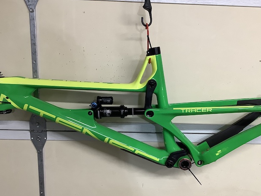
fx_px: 302
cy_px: 126
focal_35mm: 40
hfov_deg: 46.7
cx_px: 142
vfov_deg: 35.7
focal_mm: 3.3
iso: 160
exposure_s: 1/60
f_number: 2.4
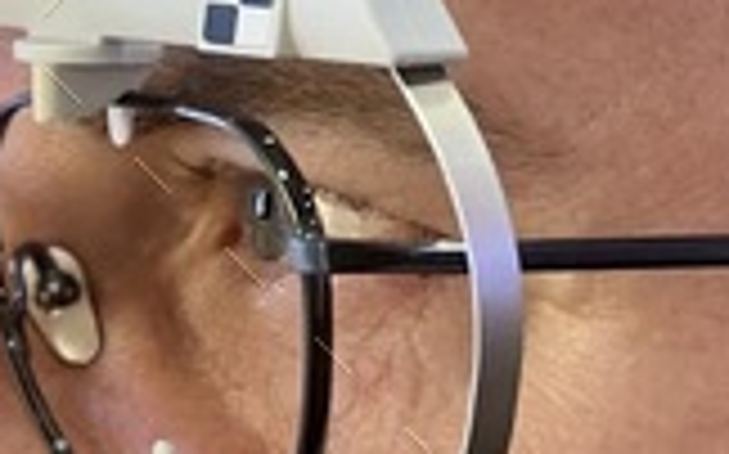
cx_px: -4
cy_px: 461
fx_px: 7862
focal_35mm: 396
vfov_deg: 3.3
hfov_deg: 5.3
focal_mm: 9
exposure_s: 1/33
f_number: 2.8
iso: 160
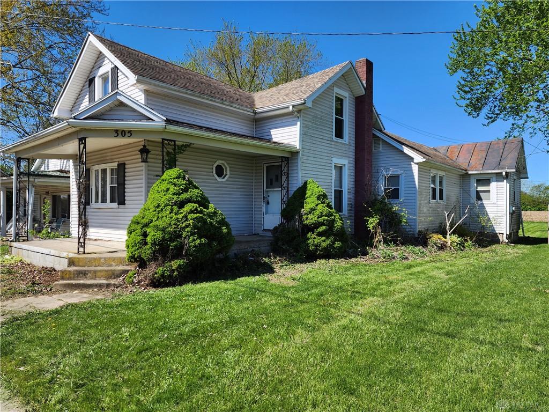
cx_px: 274
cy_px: 206
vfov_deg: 58.9
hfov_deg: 73.9
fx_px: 365
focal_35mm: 23
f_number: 1.8
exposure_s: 1/614
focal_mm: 6.4
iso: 12
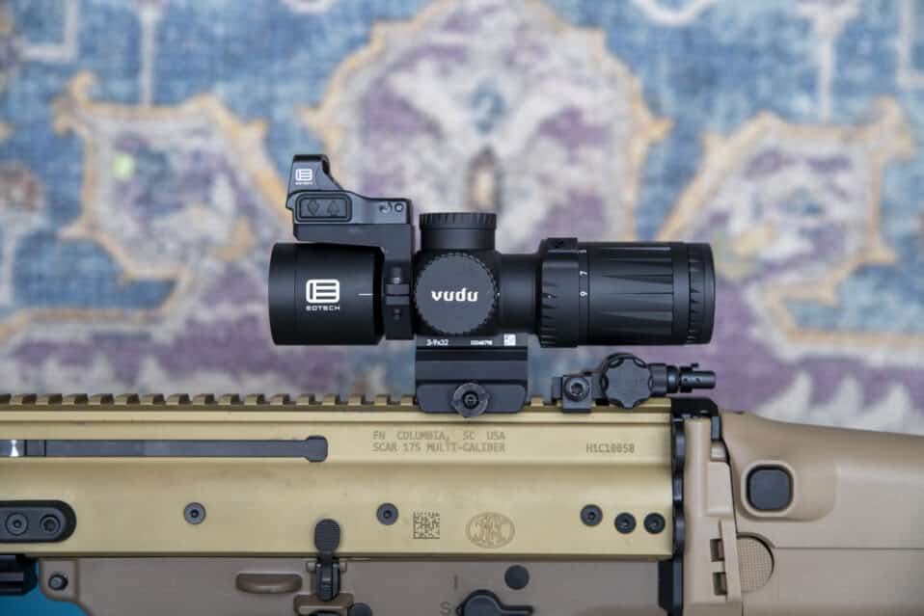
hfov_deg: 28.8
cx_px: 462
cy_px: 308
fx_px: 1797
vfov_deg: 19.5
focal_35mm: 70
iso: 250
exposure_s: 1/160
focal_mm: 70
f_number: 4
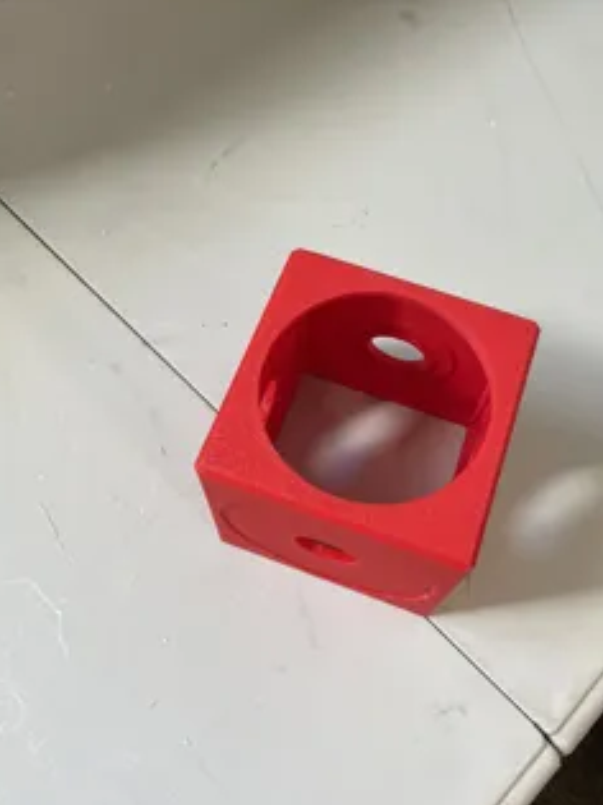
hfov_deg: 42.9
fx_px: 767
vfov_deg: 55.4
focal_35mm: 33
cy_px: 401
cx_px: 317
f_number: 1.6
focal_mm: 4.2
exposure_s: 1/60
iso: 80
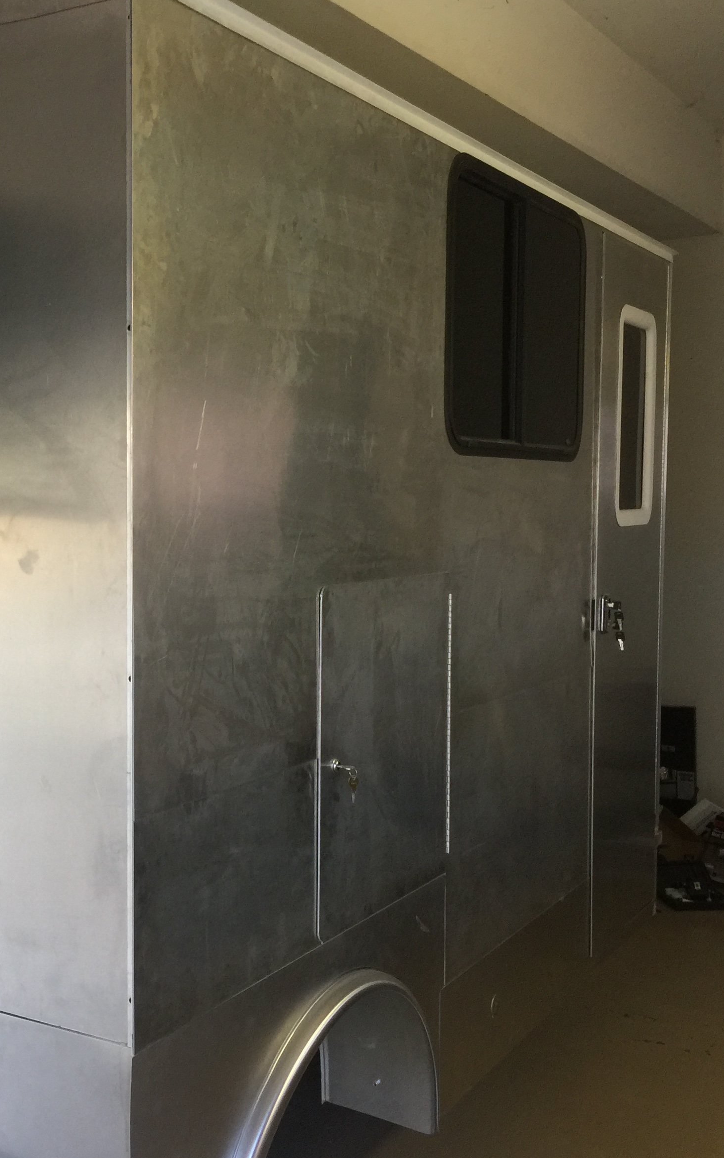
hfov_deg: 29.0
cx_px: 118
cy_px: 573
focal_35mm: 43
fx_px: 1358
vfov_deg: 46.2
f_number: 2.2
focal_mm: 4.15
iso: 50
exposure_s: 1/17
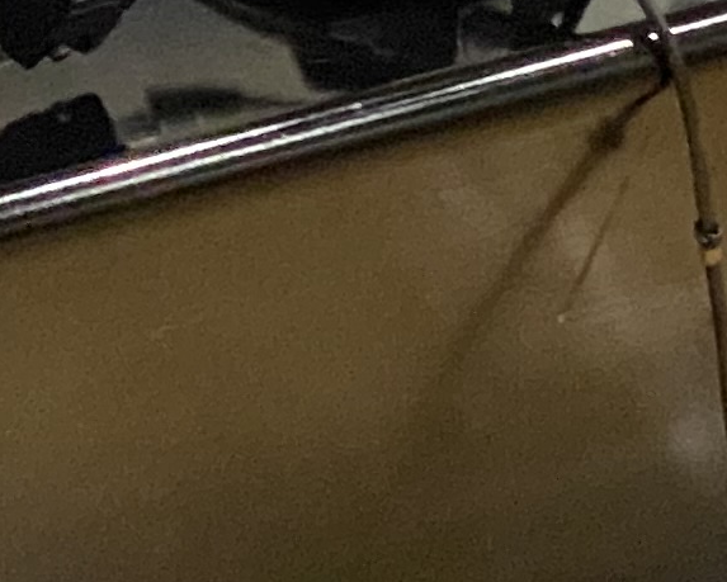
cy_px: -247
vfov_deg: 4.3
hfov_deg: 5.3
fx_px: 7685
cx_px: -674
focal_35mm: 357
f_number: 2
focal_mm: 6
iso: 640
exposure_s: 1/33
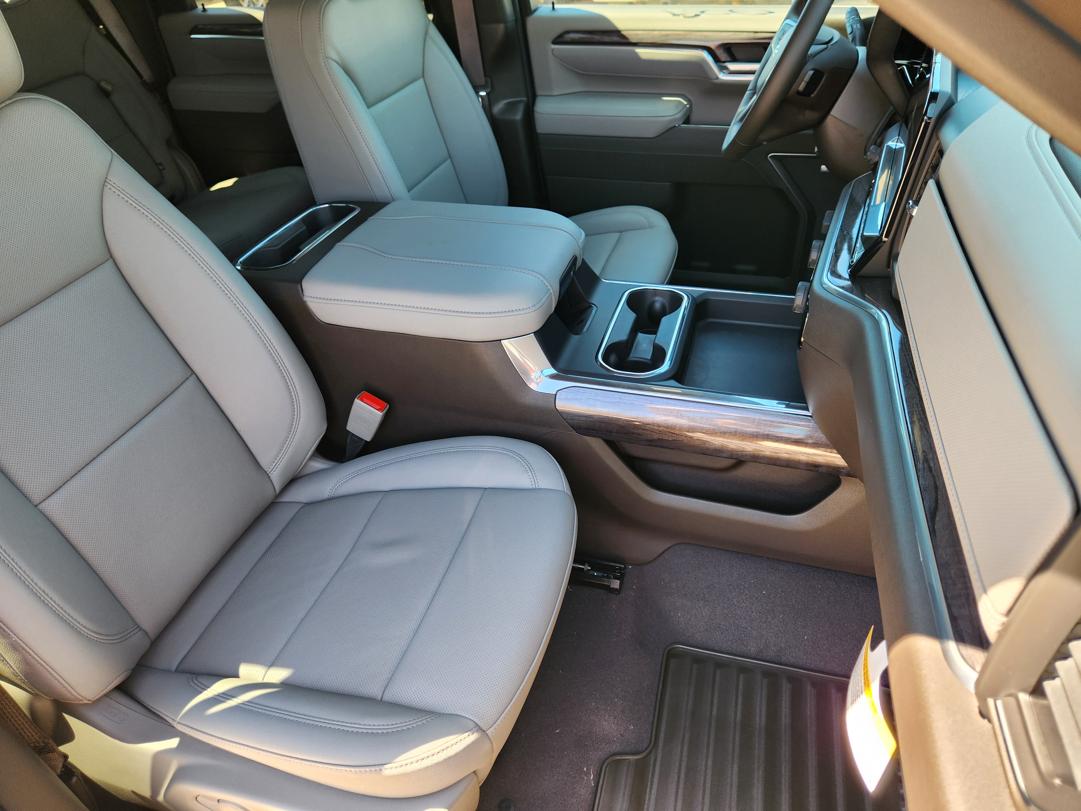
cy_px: 406
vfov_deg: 58.9
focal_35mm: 23
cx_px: 540
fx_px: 718
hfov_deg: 73.9
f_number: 1.8
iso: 64
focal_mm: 5.4
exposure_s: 1/180
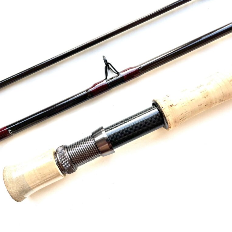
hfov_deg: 52.4
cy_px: 116
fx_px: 235
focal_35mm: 31
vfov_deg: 52.5
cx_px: 102
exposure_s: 1/271
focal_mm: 5.1
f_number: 1.6
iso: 40
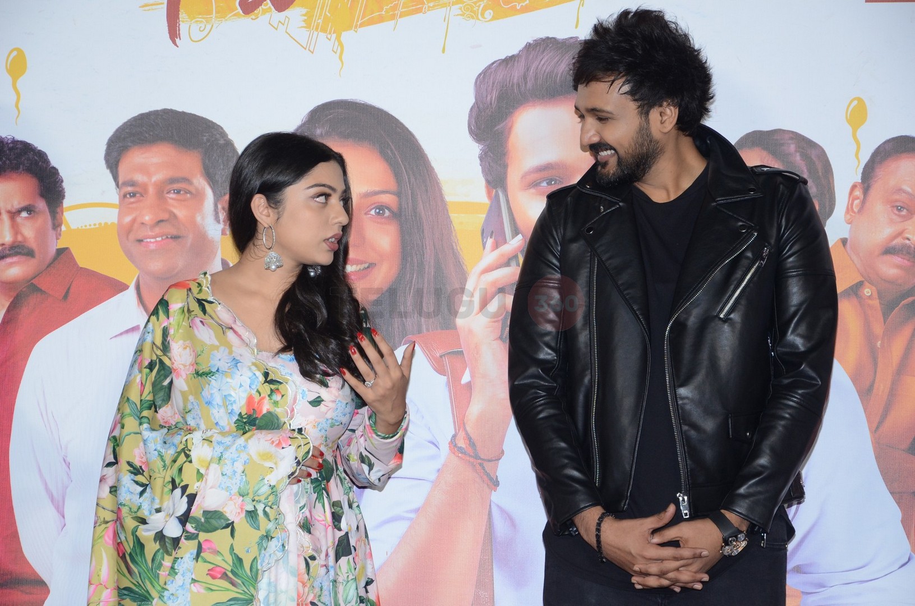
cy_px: 303
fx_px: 3043
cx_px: 458
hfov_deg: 17.1
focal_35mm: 120
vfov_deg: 11.4
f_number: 6.3
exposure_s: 1/125
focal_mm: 80
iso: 640
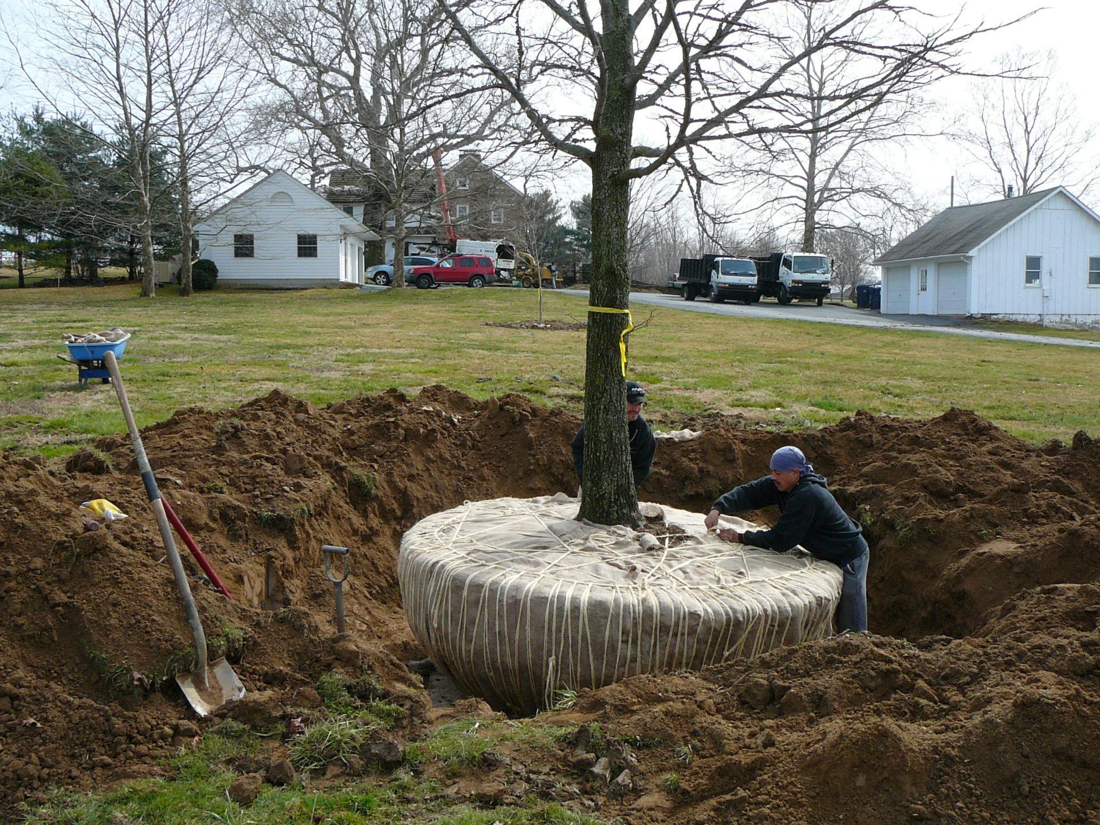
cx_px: 550
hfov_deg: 52.6
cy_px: 412
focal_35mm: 35
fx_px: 1112
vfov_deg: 40.7
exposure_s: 1/400
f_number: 5
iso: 80
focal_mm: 5.2
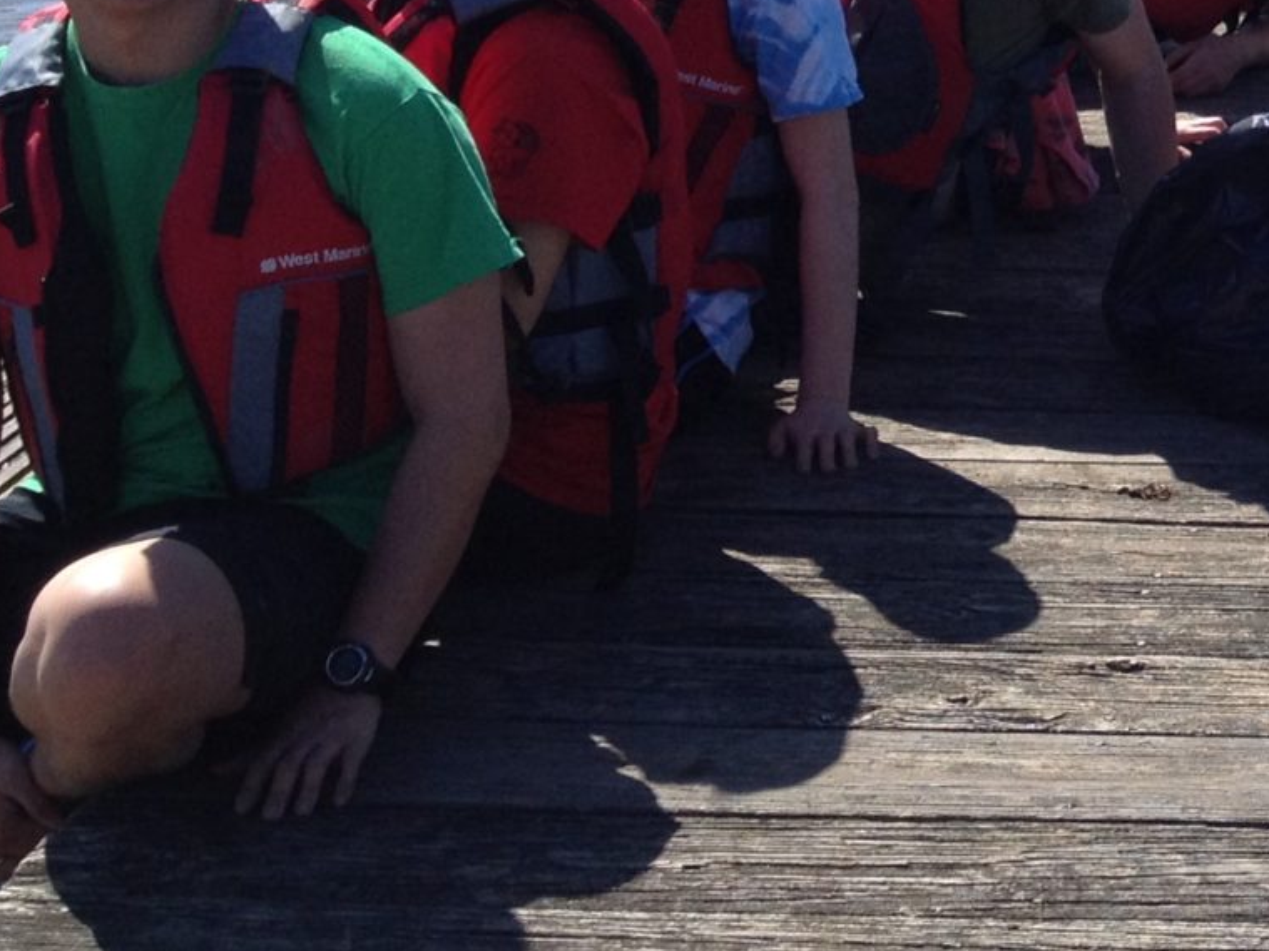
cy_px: -145
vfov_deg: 12.3
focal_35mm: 118
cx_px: 1891
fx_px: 4325
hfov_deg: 15.4
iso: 50
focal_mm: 4.28
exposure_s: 1/1284
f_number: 2.4
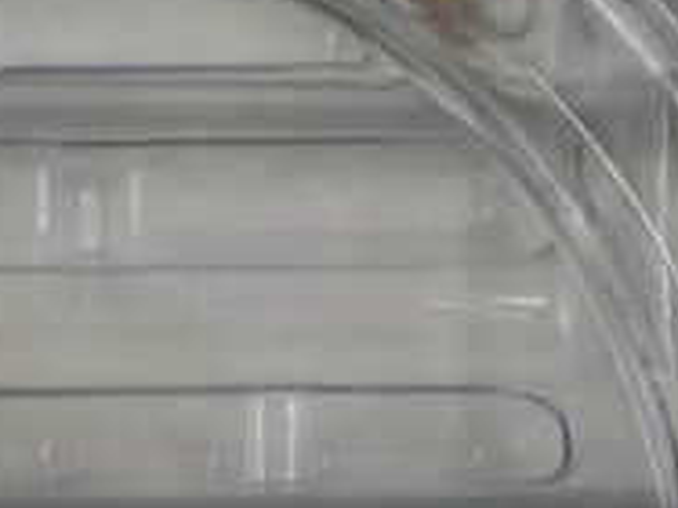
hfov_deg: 13.0
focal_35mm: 150
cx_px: 47
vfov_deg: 9.8
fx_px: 2936
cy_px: 581
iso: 20
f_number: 1.8
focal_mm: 3.99
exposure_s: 1/159
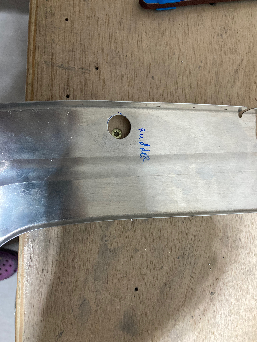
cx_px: 128
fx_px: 277
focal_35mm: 28
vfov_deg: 63.4
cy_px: 171
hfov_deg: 49.7
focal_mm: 3.99
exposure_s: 1/60
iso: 200
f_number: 1.8
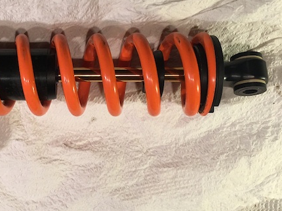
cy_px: 99
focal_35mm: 54
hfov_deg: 34.2
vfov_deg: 27.0
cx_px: 45
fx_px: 440
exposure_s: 1/30
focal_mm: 4.15
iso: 40
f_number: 2.2
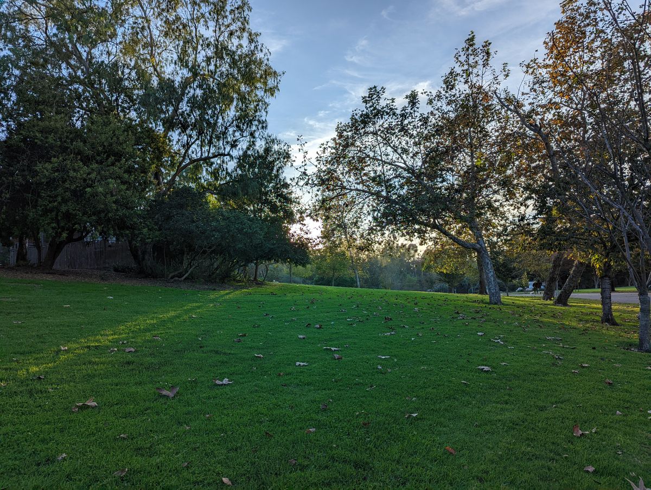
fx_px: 452
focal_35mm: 24
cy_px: 245
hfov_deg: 71.5
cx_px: 326
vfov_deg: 57.0
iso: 34
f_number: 1.85
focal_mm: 6.81
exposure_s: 1/1508
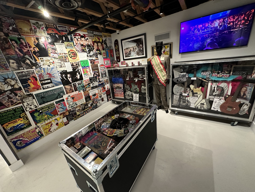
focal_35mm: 14
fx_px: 103
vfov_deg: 85.7
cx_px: 128
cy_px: 96
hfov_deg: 102.1
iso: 500
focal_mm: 2.22
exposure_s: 1/60
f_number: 2.2
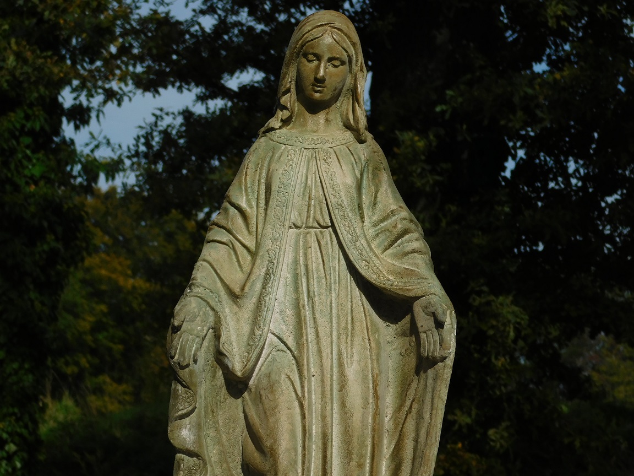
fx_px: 2711
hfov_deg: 13.3
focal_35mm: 148
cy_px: 238
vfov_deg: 10.0
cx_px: 317
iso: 125
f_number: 5.1
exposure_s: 1/1500
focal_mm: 26.3
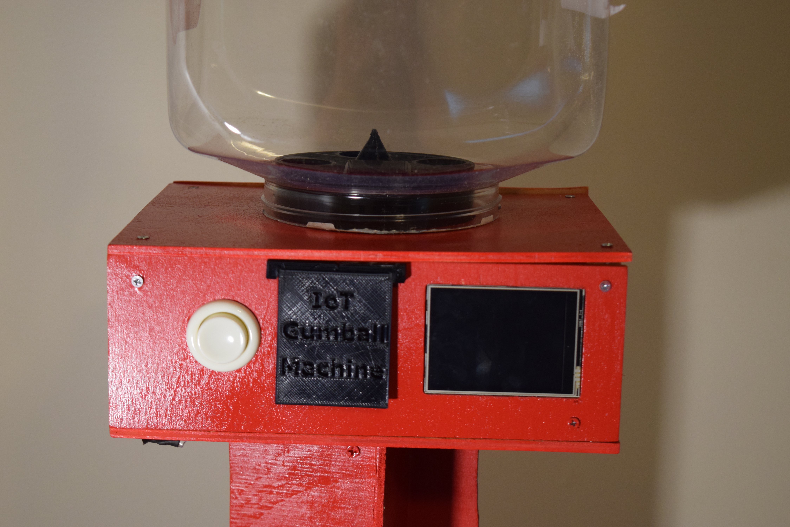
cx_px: 395
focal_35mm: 69
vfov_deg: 19.7
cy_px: 264
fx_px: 1514
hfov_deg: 29.2
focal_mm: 46
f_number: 5
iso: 1000
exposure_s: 1/60
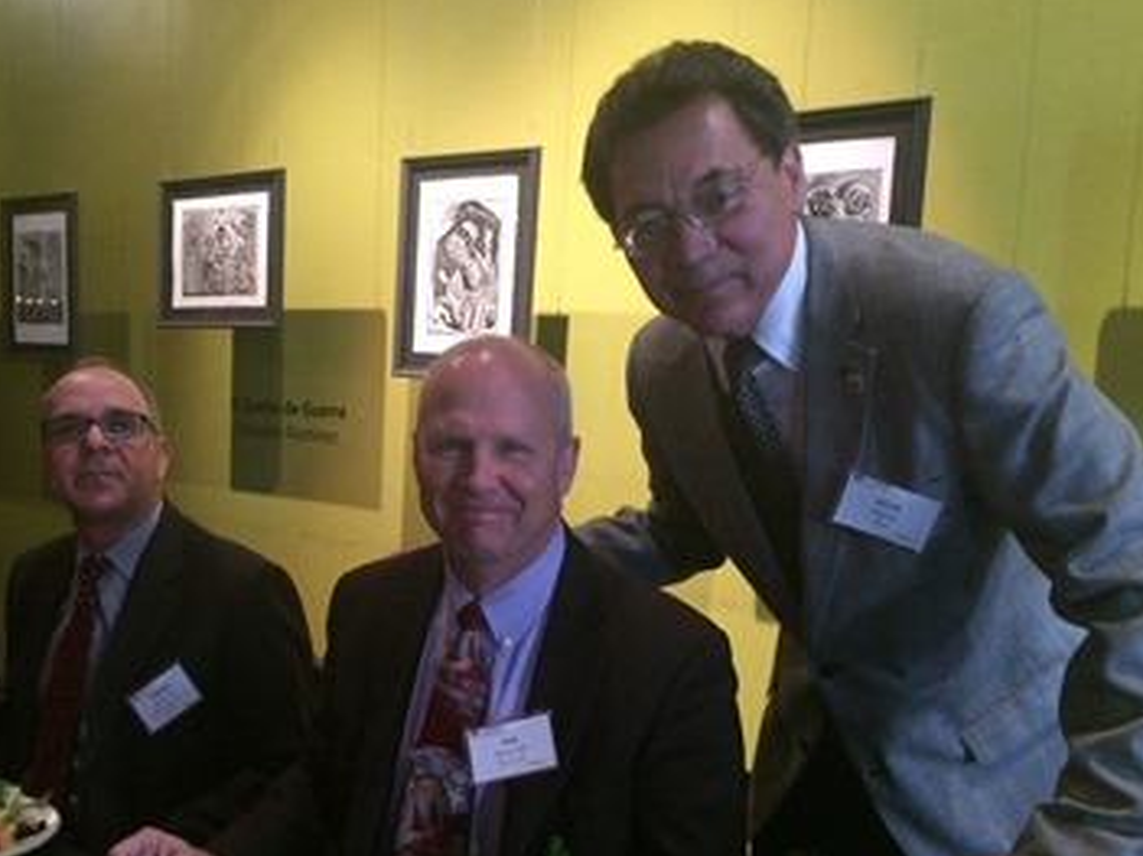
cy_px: 527
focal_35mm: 37
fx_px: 1221
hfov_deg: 50.0
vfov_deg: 38.4
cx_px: 495
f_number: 2.2
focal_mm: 4.15
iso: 400
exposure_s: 1/15
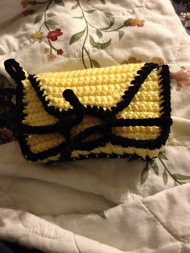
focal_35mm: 36
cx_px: 93
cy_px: 124
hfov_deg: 39.7
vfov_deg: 51.3
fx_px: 263
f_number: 2.4
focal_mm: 4.28
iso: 400
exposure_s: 1/15
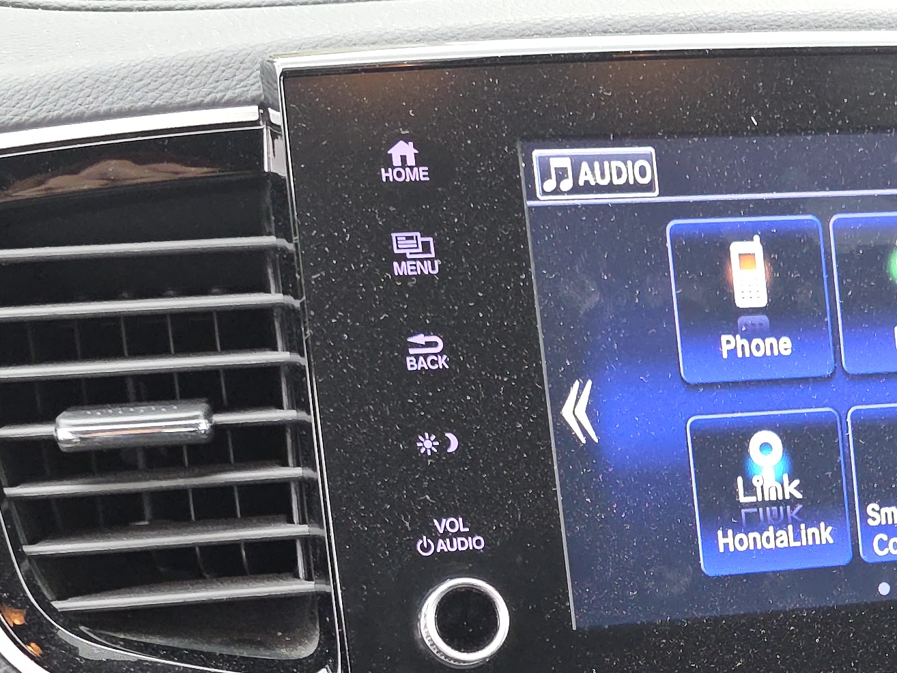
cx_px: 727
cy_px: 919
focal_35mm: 70
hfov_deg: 27.2
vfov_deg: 19.1
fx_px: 1814
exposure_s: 1/180
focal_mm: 6.3
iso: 200
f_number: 1.7
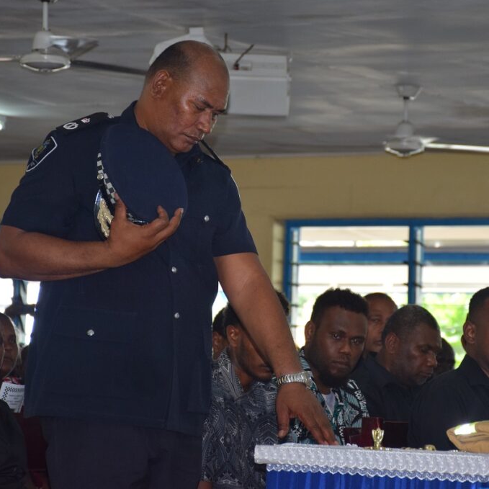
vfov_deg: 10.1
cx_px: 282
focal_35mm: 173
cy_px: 244
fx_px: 2765
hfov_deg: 10.1
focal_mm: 90
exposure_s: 1/100
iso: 800
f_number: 5.3
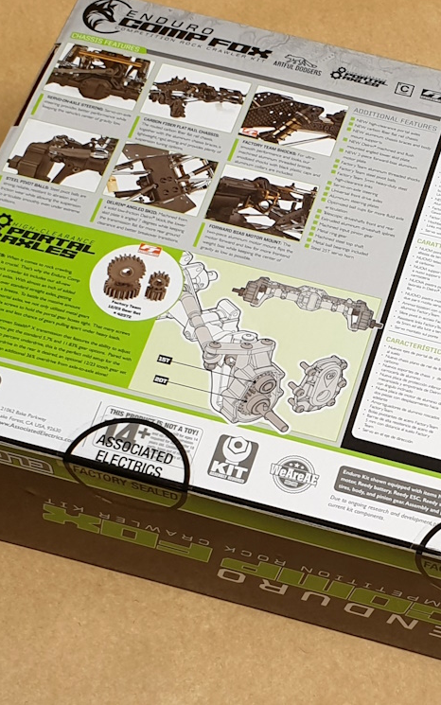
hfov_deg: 33.3
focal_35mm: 37
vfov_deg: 52.7
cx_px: 362
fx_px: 711
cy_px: 352
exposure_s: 1/50
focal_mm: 4.3
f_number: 2.4
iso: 100
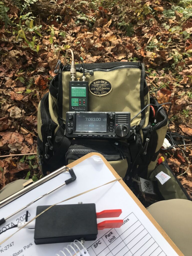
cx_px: 96
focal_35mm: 28
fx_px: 207
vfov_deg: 63.4
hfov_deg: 49.7
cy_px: 128
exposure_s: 1/638
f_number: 1.8
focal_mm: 3.99
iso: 20
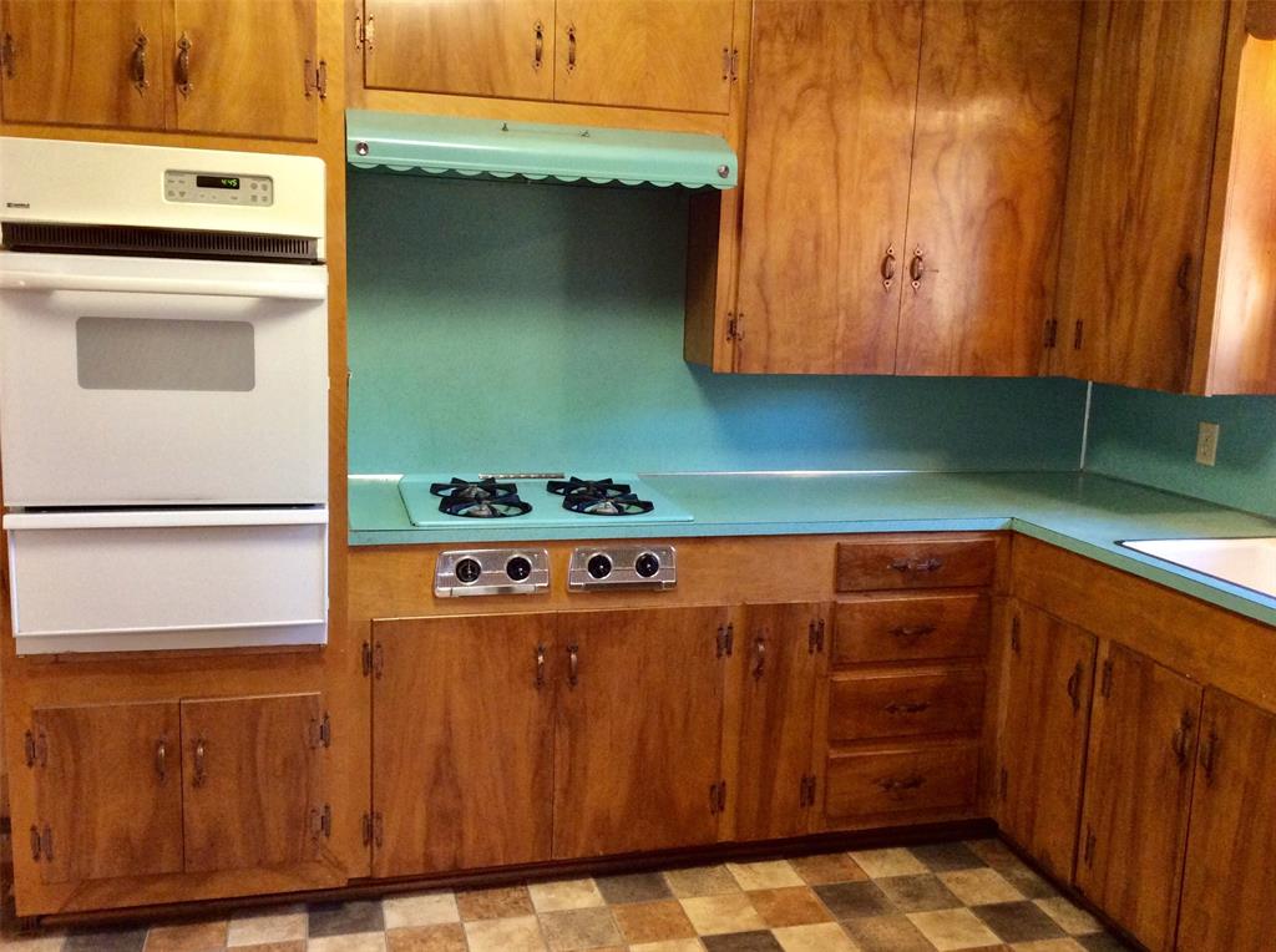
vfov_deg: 44.0
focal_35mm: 32
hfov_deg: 56.9
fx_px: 1177
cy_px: 476
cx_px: 638
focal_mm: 3.3
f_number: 2.4
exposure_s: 1/24
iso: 200
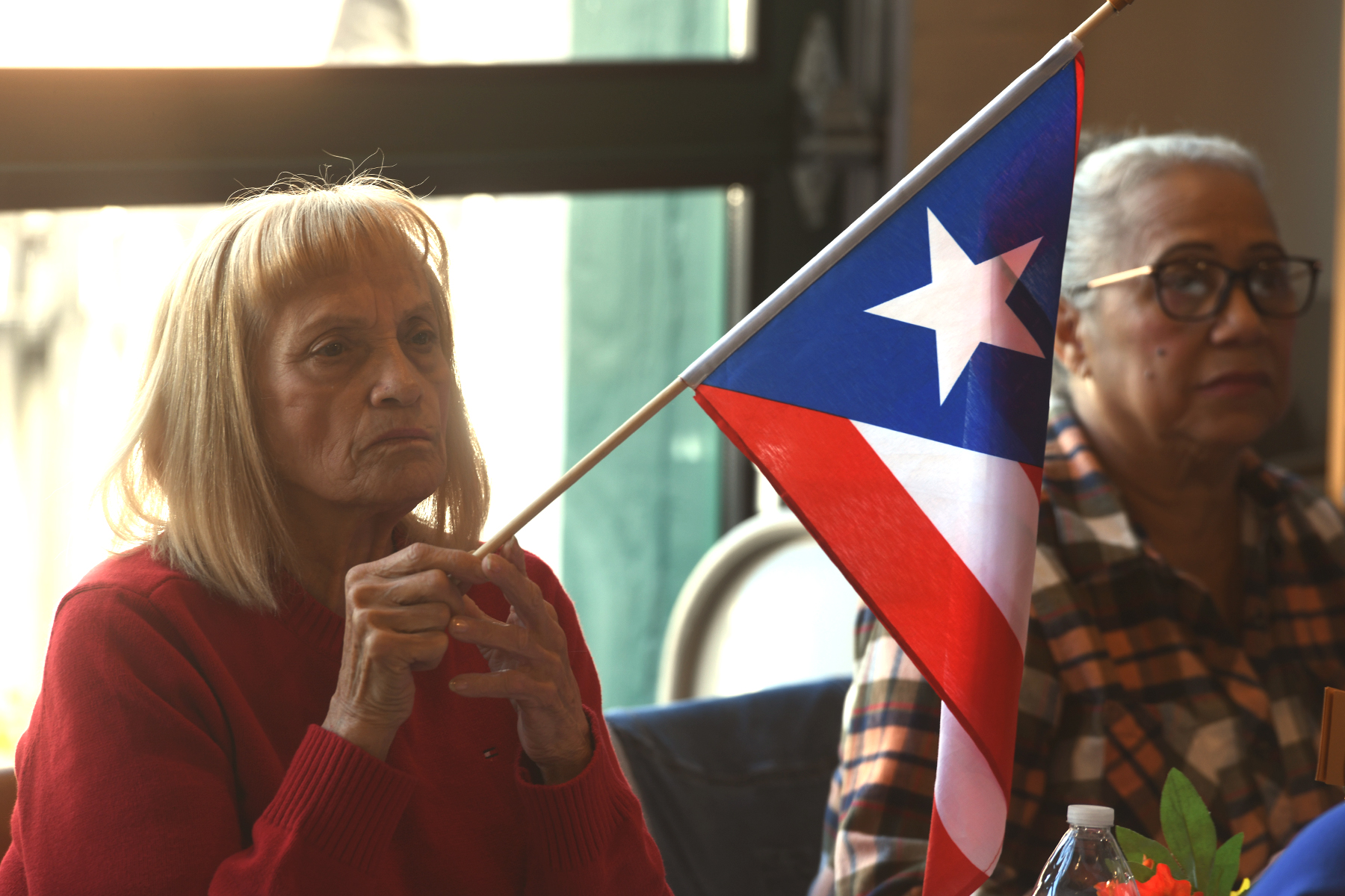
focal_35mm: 200
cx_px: 672
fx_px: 7472
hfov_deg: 10.3
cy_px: 448
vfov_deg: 6.9
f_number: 5.6
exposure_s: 1/60
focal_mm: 200
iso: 250
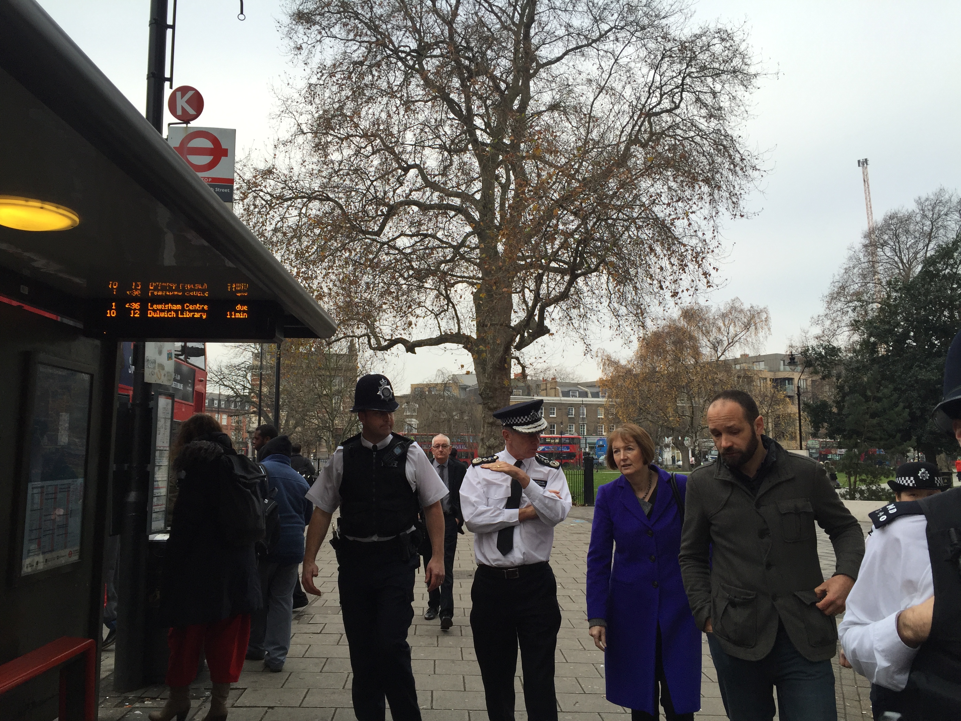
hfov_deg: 61.7
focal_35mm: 29
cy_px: 360
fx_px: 805
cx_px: 480
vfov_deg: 48.2
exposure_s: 1/222
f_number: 2.2
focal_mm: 4.15
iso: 32
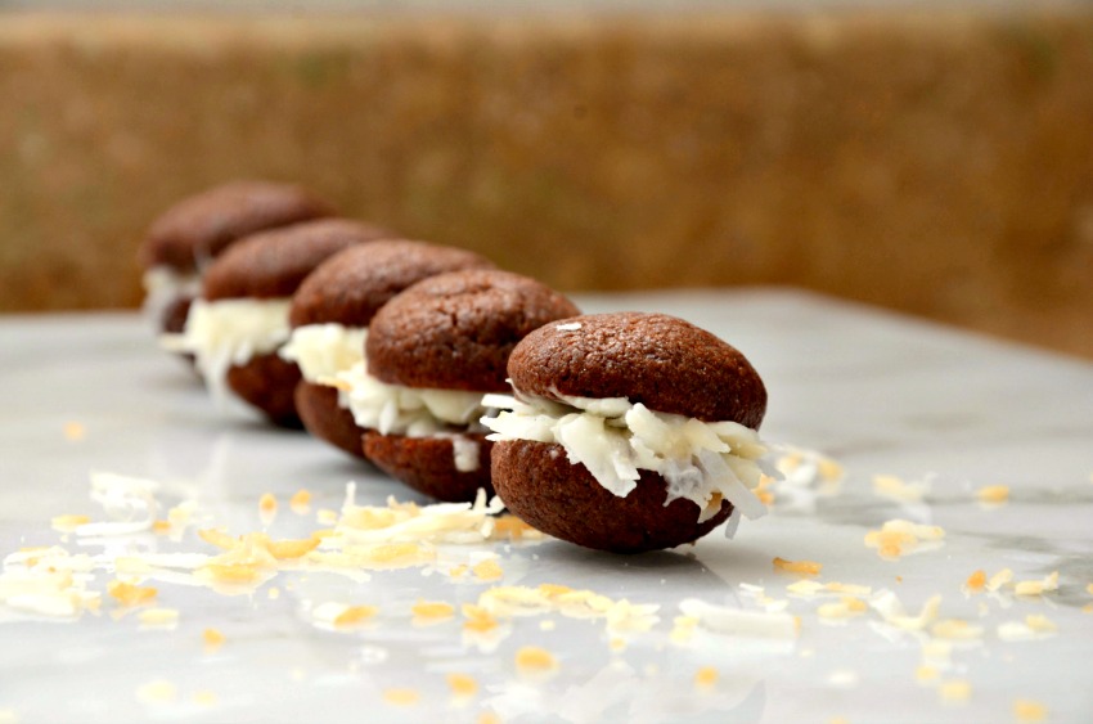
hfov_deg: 13.1
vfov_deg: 8.7
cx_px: 546
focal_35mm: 158
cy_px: 362
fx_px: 4772
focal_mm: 105
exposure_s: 1/20
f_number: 10
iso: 250
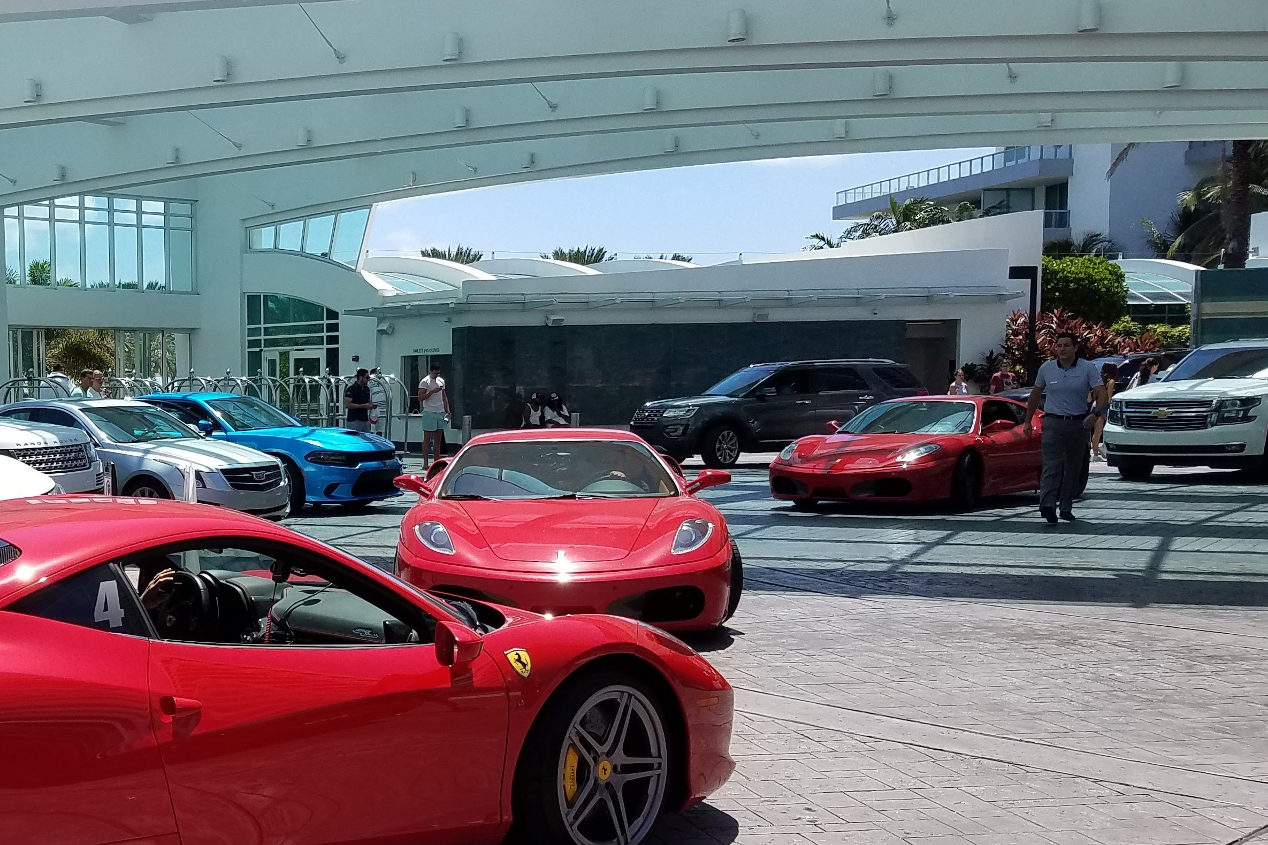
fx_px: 1620
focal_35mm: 46
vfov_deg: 29.2
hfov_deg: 40.3
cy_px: 494
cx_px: 191
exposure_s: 1/2064
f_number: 1.7
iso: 40
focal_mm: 4.2
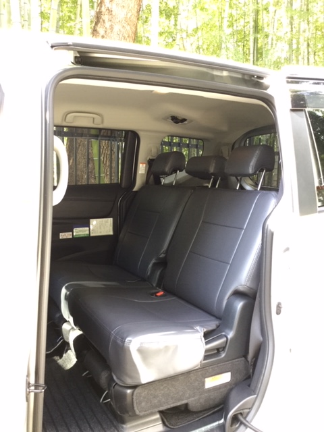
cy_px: 216
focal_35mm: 31
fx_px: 387
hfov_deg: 45.4
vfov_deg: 58.4
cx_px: 162
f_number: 2.4
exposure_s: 1/30
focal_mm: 3.3
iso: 80
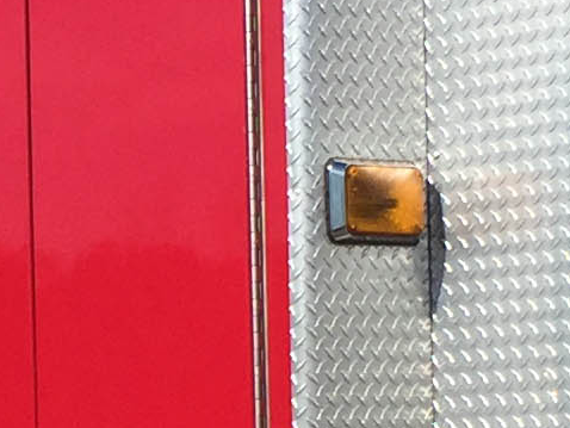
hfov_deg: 9.8
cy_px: 451
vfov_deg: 7.5
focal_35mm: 198
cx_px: -224
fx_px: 3262
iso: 32
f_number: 2.2
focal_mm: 4.15
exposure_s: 1/2198
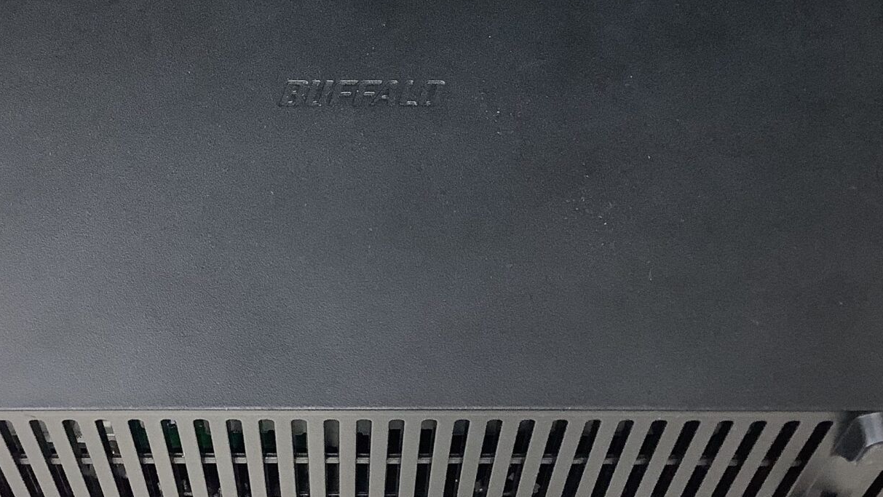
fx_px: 1335
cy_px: 236
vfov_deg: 21.1
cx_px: 347
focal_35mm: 57
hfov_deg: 36.4
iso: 125
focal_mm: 3.3
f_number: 2.4
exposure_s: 1/60
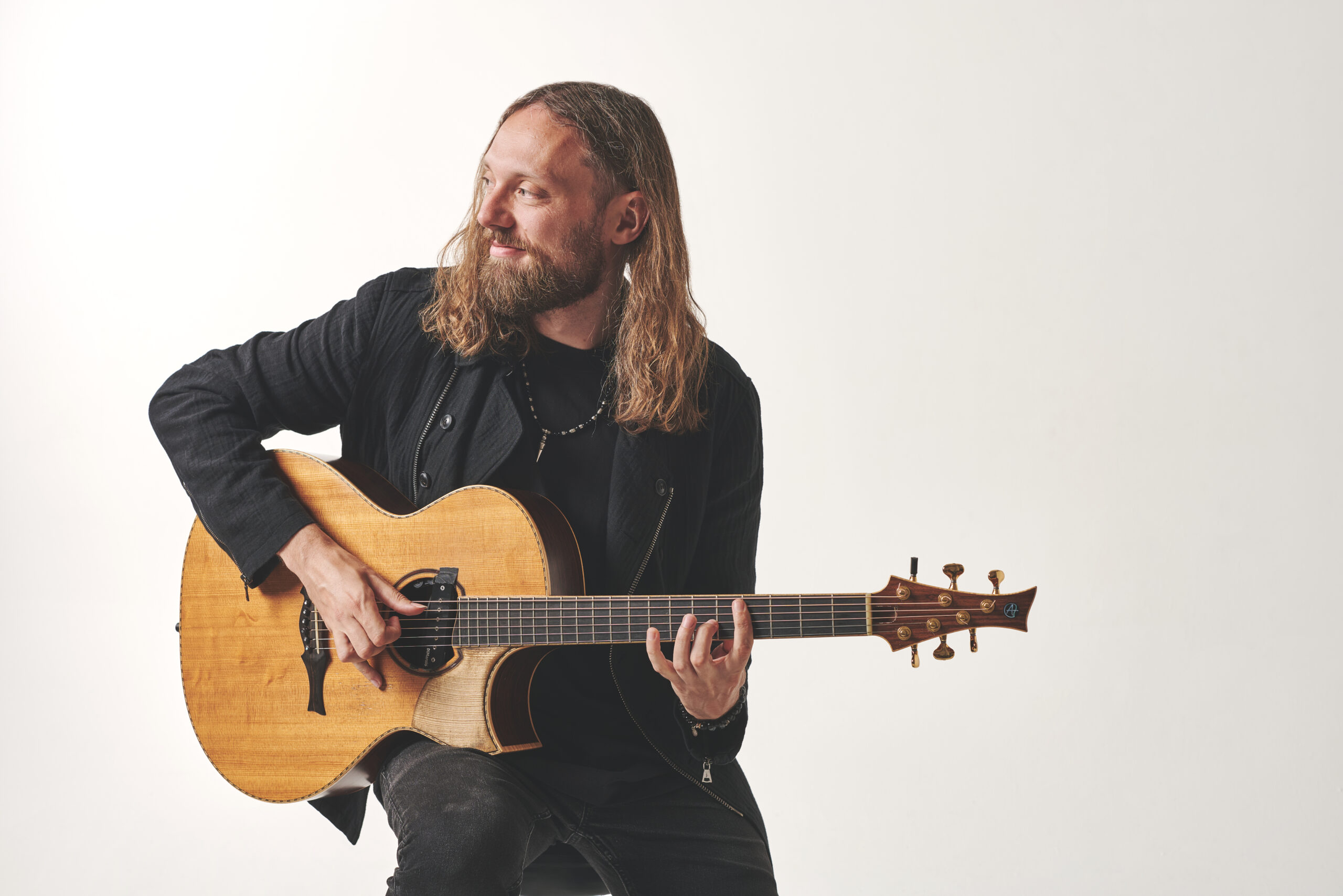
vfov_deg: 27.0
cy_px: 448
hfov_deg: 39.6
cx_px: 672
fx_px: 1865
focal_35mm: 50
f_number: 7.1
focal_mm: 50
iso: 100
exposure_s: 1/160
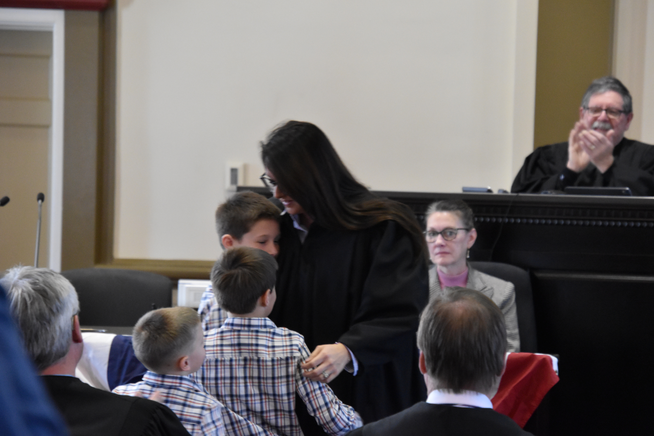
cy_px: 218
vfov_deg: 6.8
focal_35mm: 202
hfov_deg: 10.2
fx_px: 3678
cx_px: 327
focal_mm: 135
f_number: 5.6
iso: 3200
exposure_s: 1/60
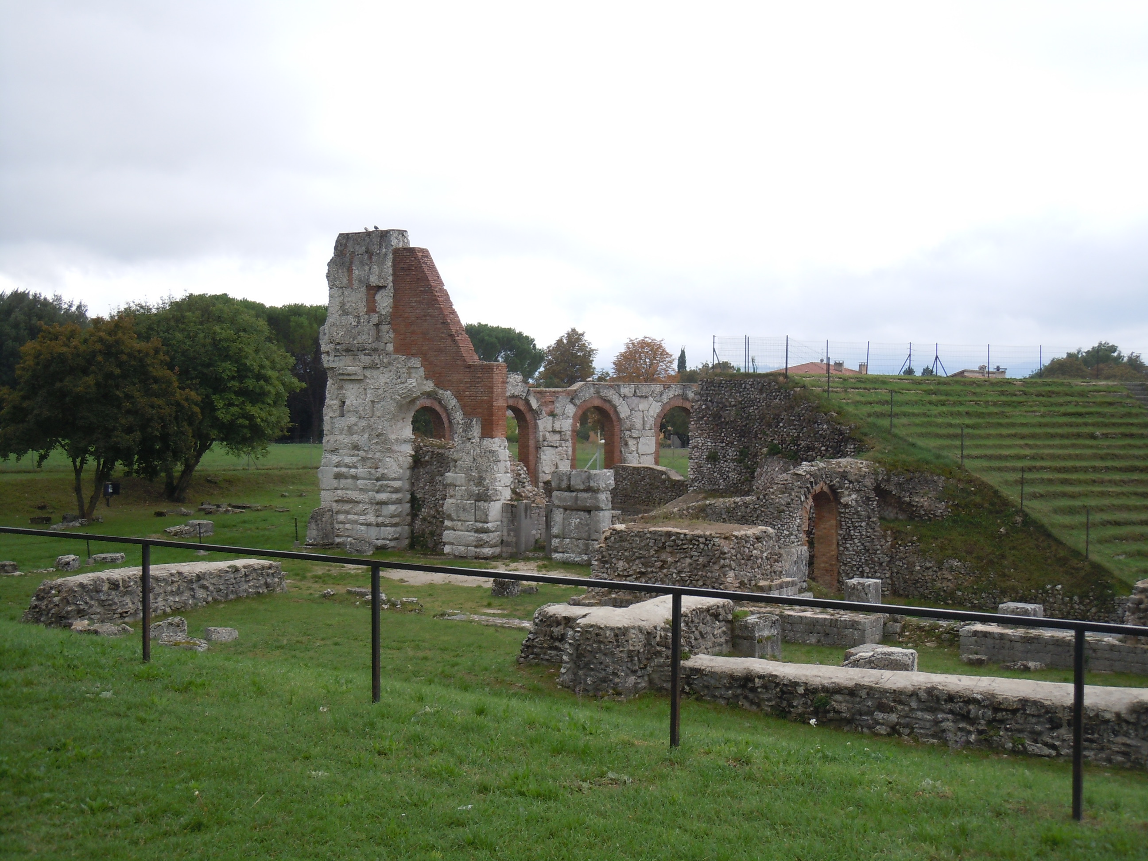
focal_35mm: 45
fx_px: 1492
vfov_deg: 32.2
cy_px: 430
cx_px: 574
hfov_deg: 42.1
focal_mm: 8.1
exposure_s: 1/160
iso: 100
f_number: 3.8
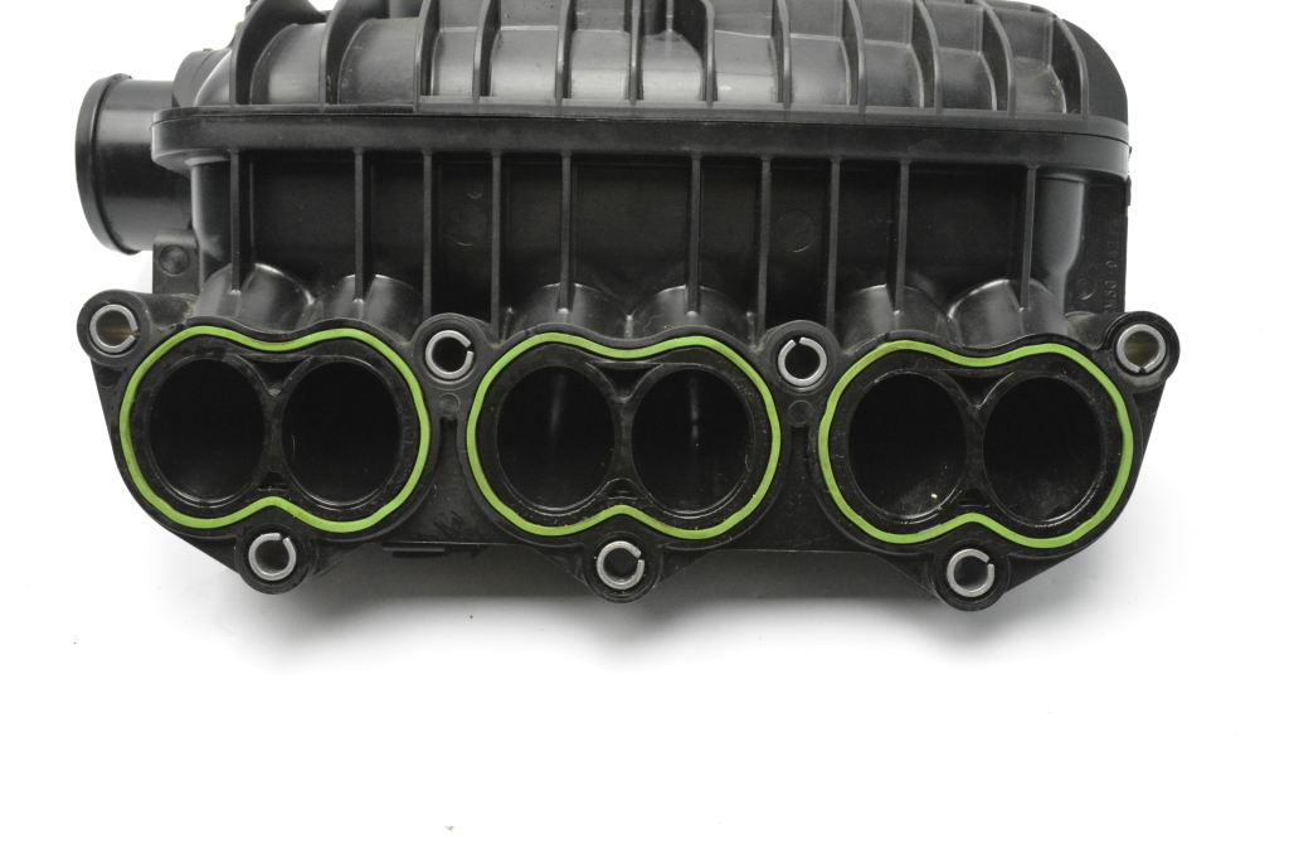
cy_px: 430
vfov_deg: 36.8
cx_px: 644
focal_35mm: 36
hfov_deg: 53.1
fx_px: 1289
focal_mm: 24
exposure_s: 1/160
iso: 6400
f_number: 11
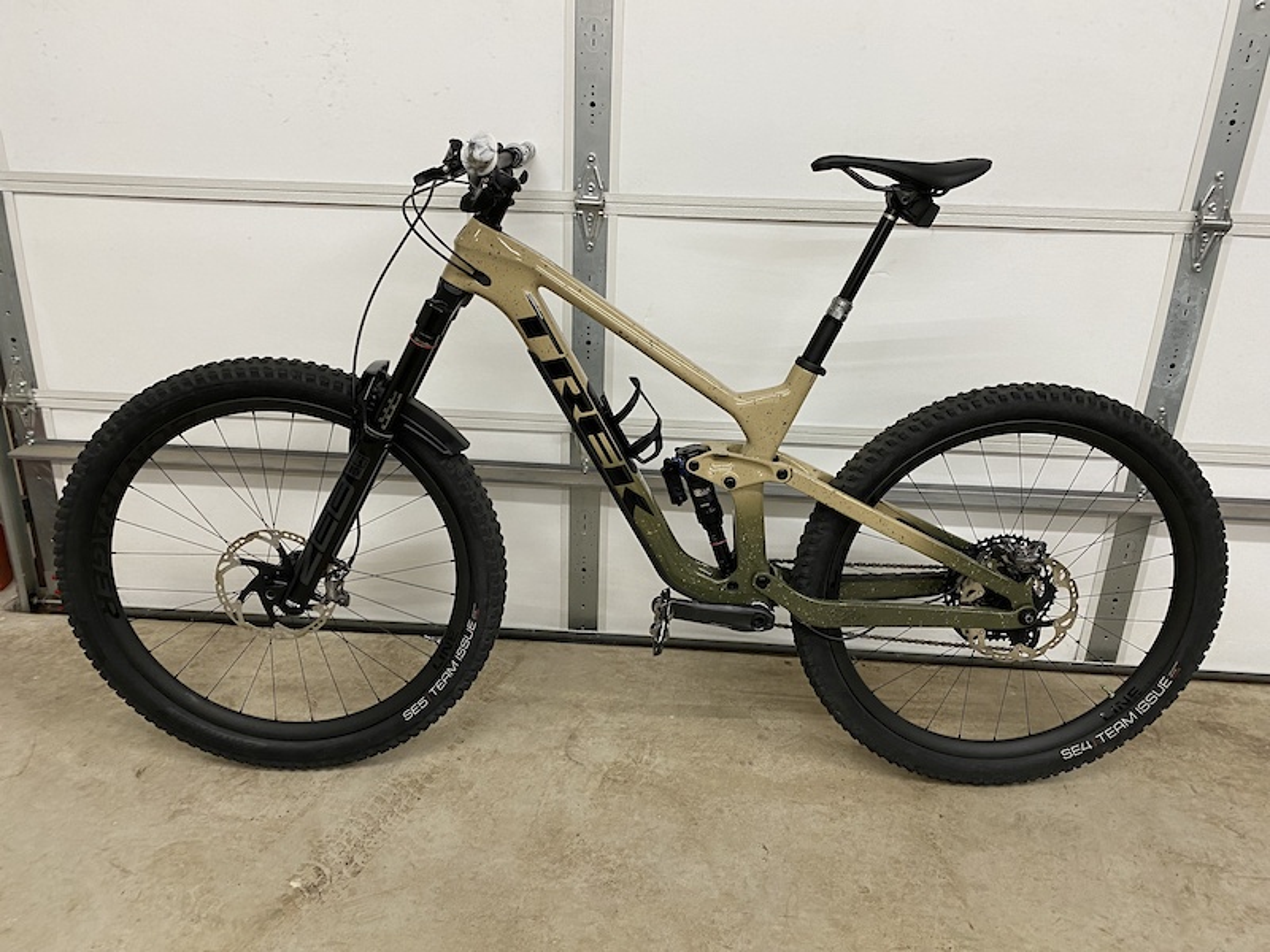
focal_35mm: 26
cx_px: 635
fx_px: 954
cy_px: 476
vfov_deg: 53.1
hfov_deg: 67.3
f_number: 1.8
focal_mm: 4.25
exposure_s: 1/60
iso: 125
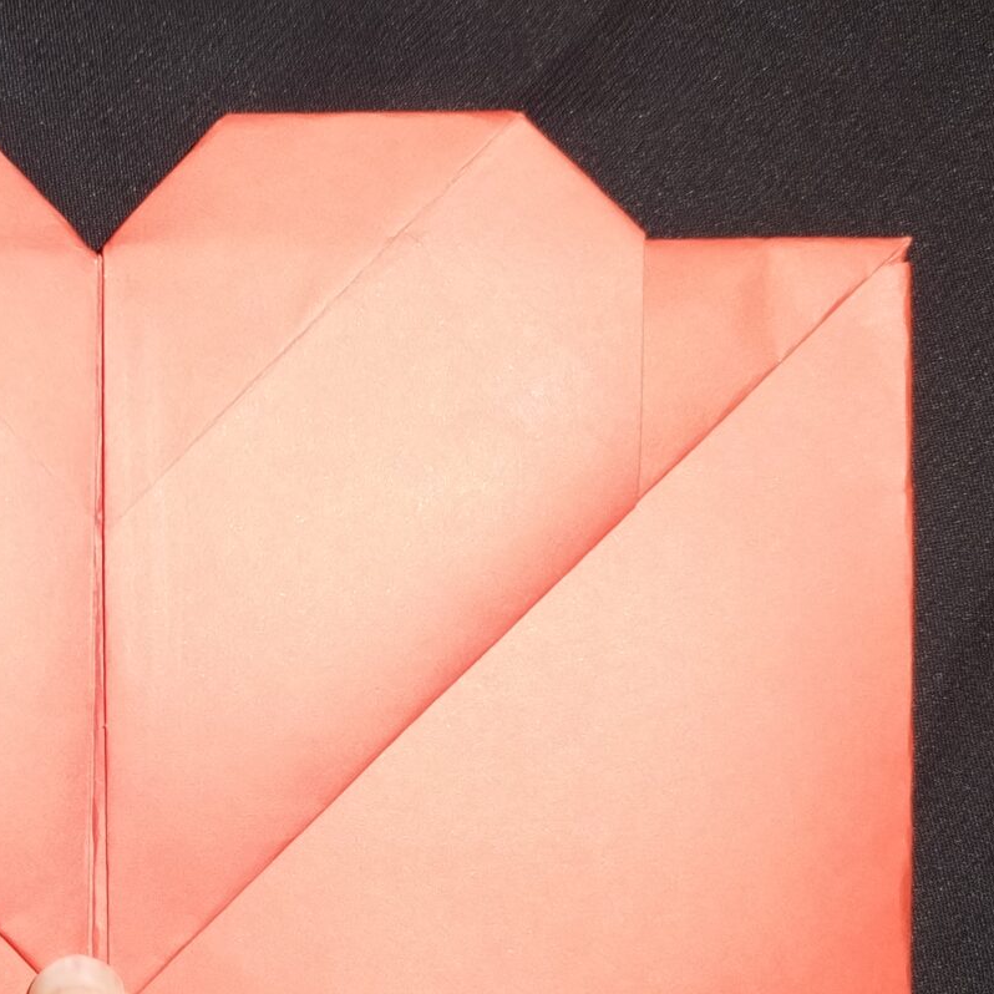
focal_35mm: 59
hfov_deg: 27.9
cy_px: 675
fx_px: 1917
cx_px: 85
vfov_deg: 28.8
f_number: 1.8
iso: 654
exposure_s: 1/33.3
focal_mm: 4.75
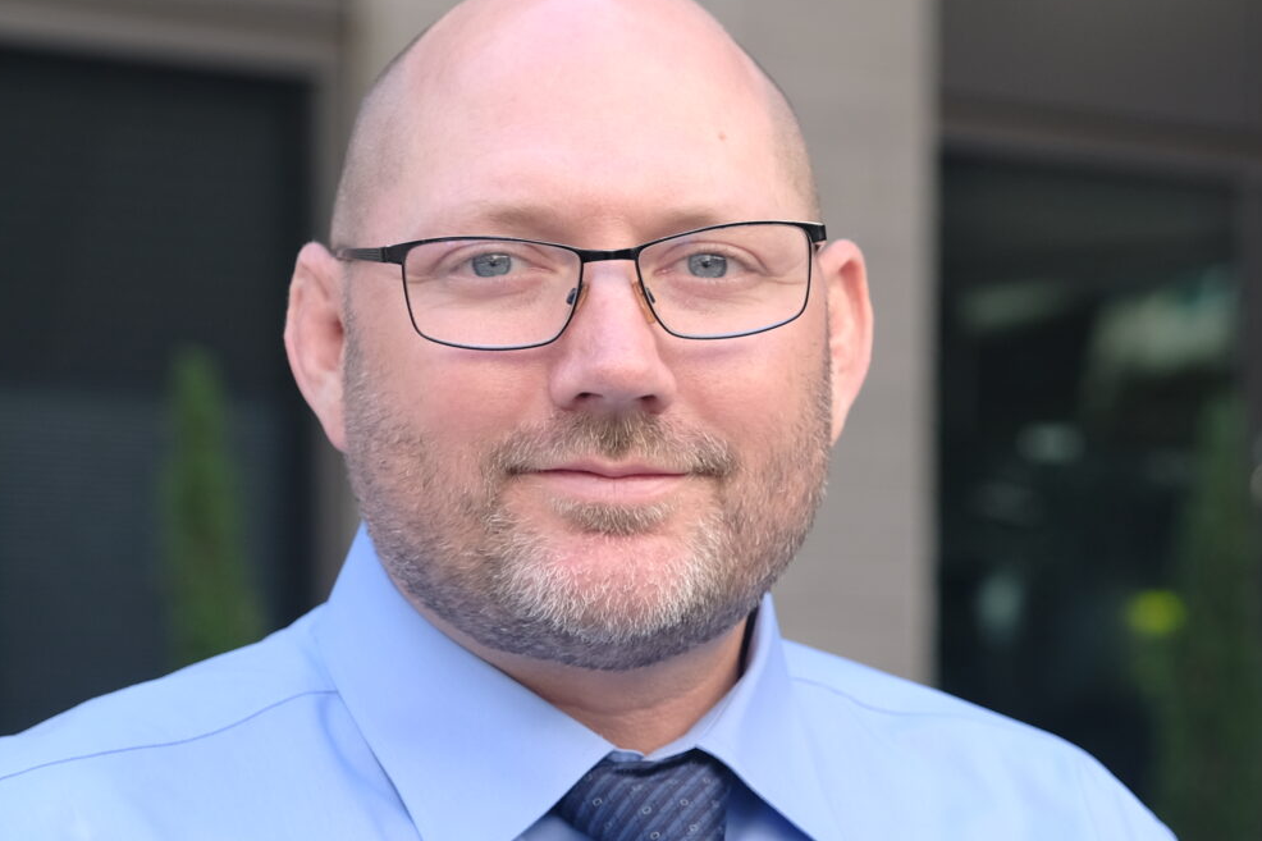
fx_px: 4661
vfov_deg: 10.3
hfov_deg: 15.3
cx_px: 1074
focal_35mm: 133
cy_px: 650
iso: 200
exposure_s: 1/170
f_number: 2.8
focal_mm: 42.7
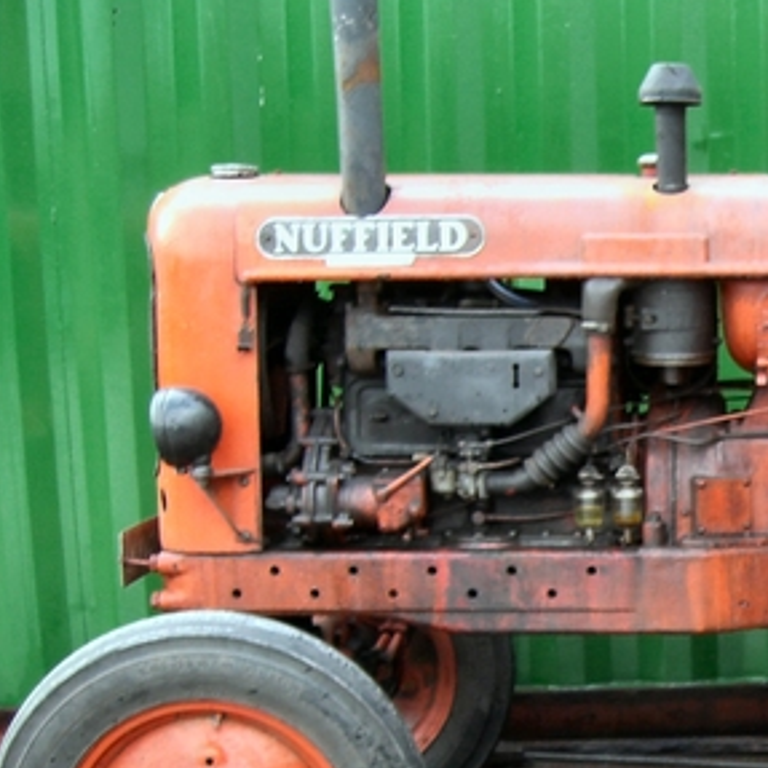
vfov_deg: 20.9
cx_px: 875
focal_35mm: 82
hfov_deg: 20.1
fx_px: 2058
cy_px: 603
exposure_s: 1/60
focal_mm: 6.2
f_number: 2.7
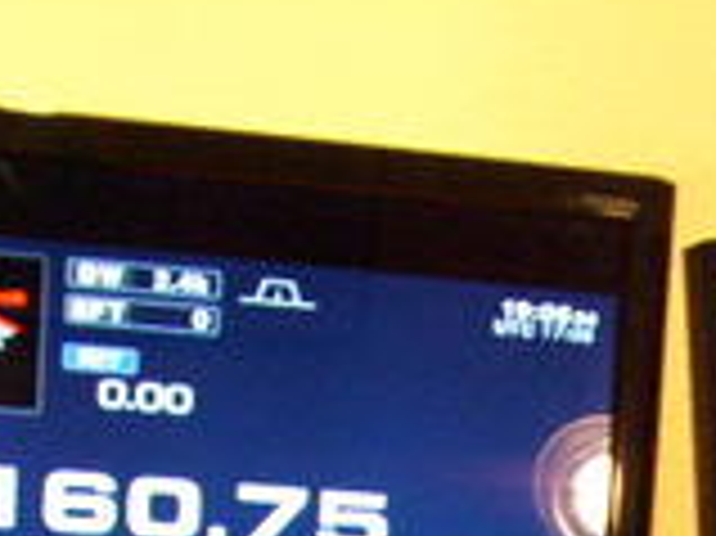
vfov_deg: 8.4
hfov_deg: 12.2
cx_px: 675
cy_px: 1320
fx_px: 3328
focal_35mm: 161
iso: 160
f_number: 2.9
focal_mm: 5.7
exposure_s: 1/10
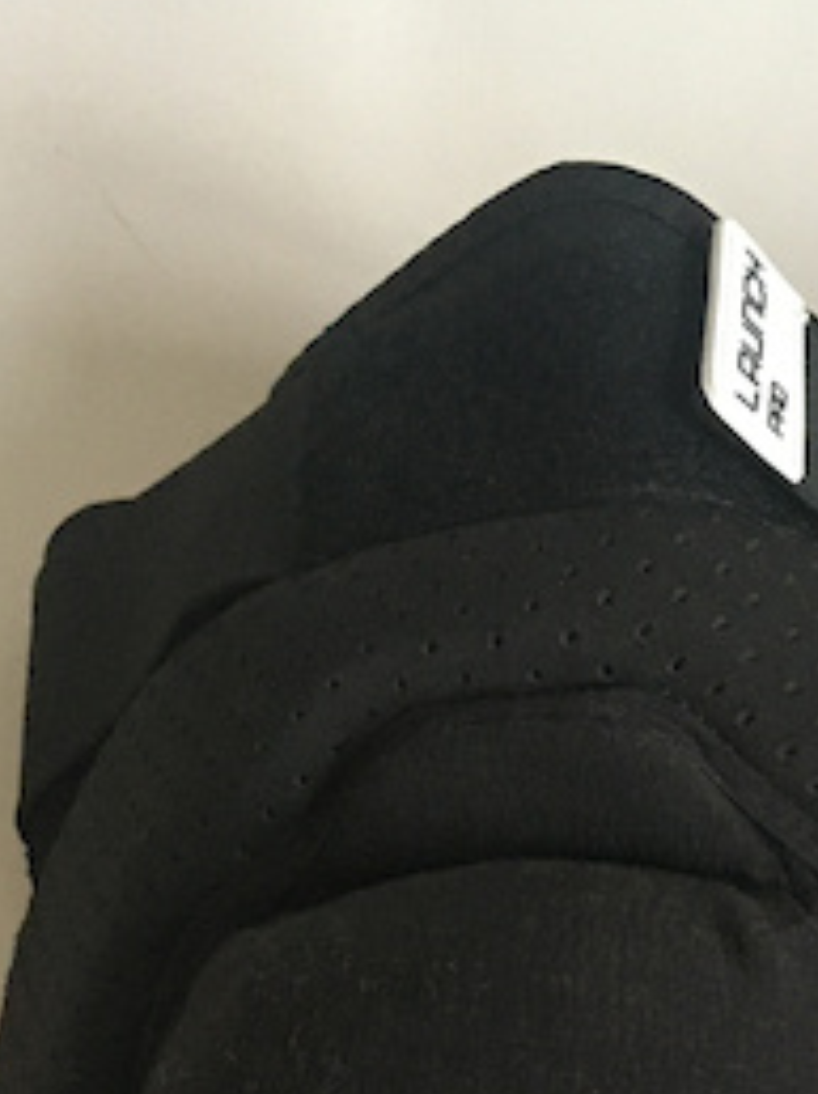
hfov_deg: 15.7
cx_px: 1013
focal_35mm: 90
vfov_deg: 20.0
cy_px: 1433
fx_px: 2840
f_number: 2.2
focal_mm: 4.15
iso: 200
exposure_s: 1/30
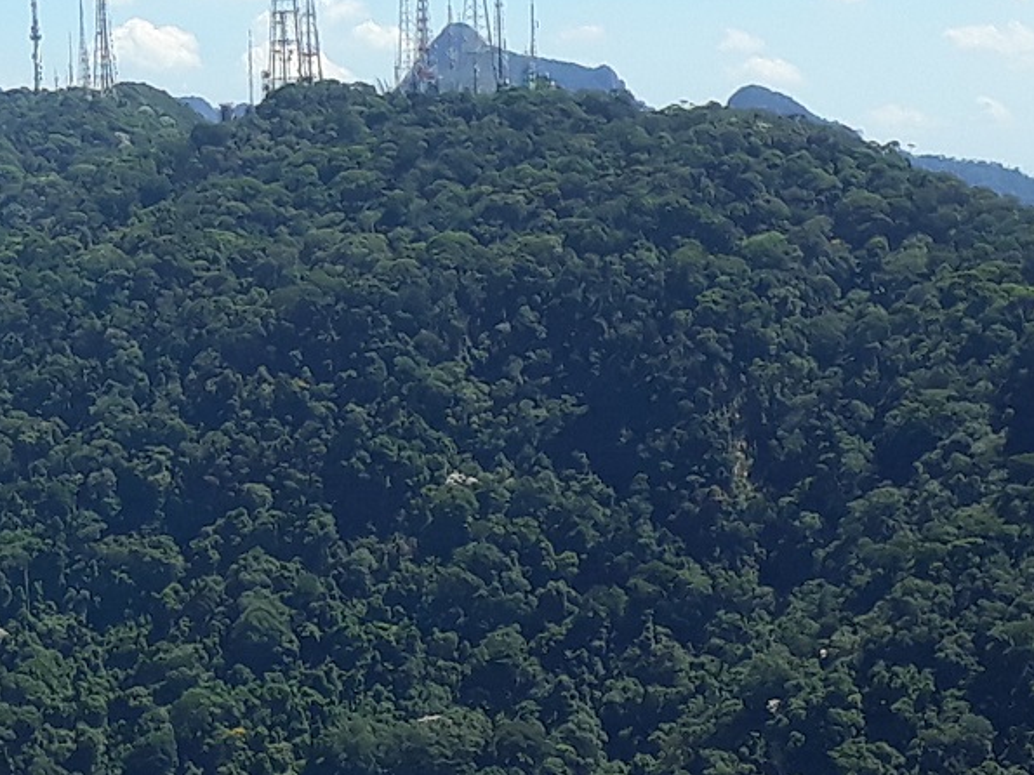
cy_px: 329
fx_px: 2240
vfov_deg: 19.6
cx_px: -129
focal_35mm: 75
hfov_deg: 24.1
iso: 40
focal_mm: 3.6
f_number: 1.9
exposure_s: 1/1138
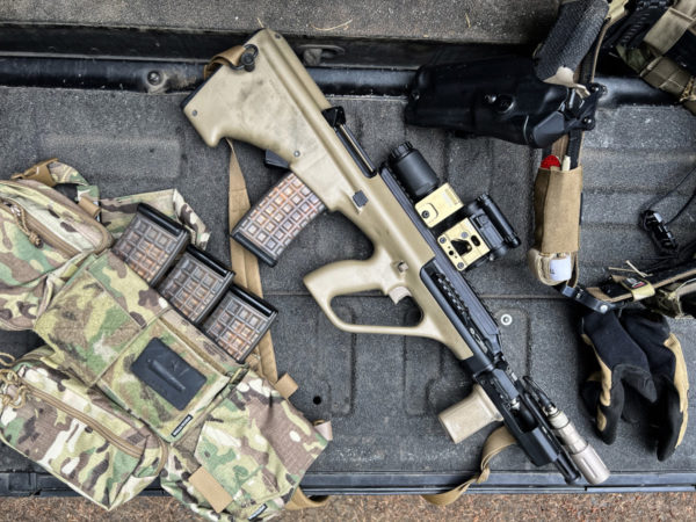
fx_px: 523
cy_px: 261
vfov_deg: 53.1
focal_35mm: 26
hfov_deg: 67.3
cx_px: 348
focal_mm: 5.7
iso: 40
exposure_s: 1/121
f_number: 1.5
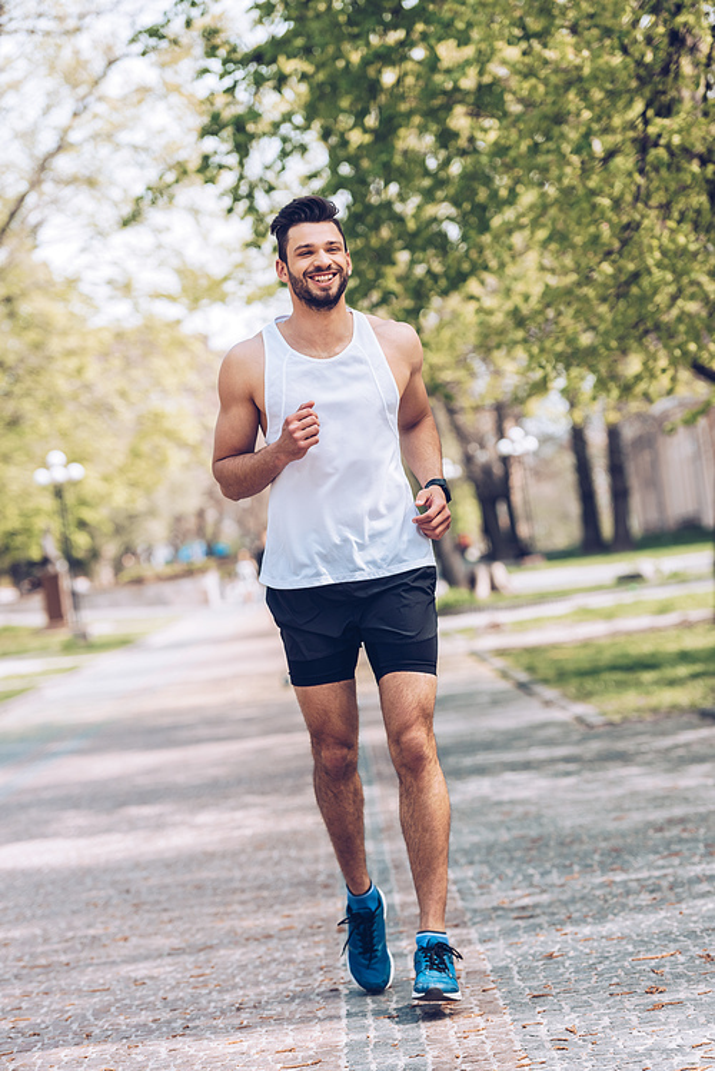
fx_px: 3125
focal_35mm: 105
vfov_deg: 19.4
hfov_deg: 13.1
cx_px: 358
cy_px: 536
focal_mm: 105
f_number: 3.5
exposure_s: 1/640
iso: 200
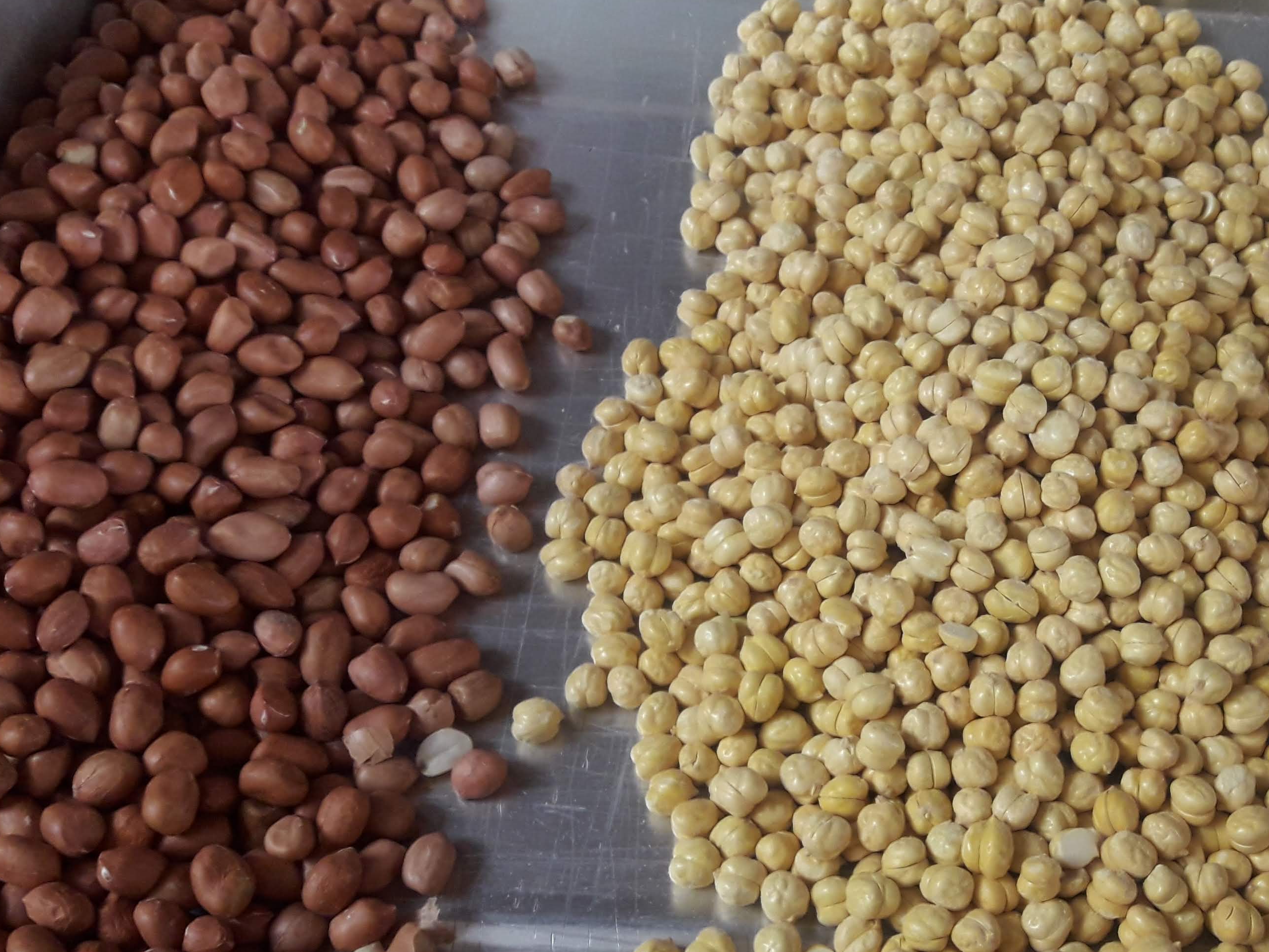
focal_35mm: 45
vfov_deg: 32.1
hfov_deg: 40.9
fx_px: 1649
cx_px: 952
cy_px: 554
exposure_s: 1/33
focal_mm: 3.7
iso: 100
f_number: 1.9
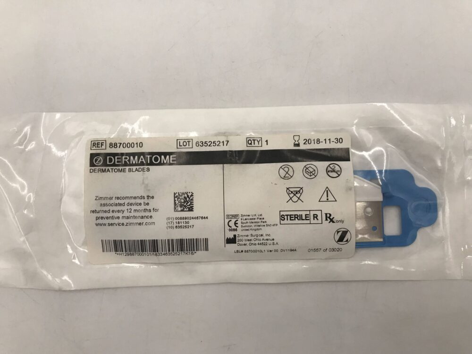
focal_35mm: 28
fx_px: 382
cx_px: 236
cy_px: 177
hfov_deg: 63.4
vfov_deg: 49.7
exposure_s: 1/40
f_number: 1.8
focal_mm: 3.99
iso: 25
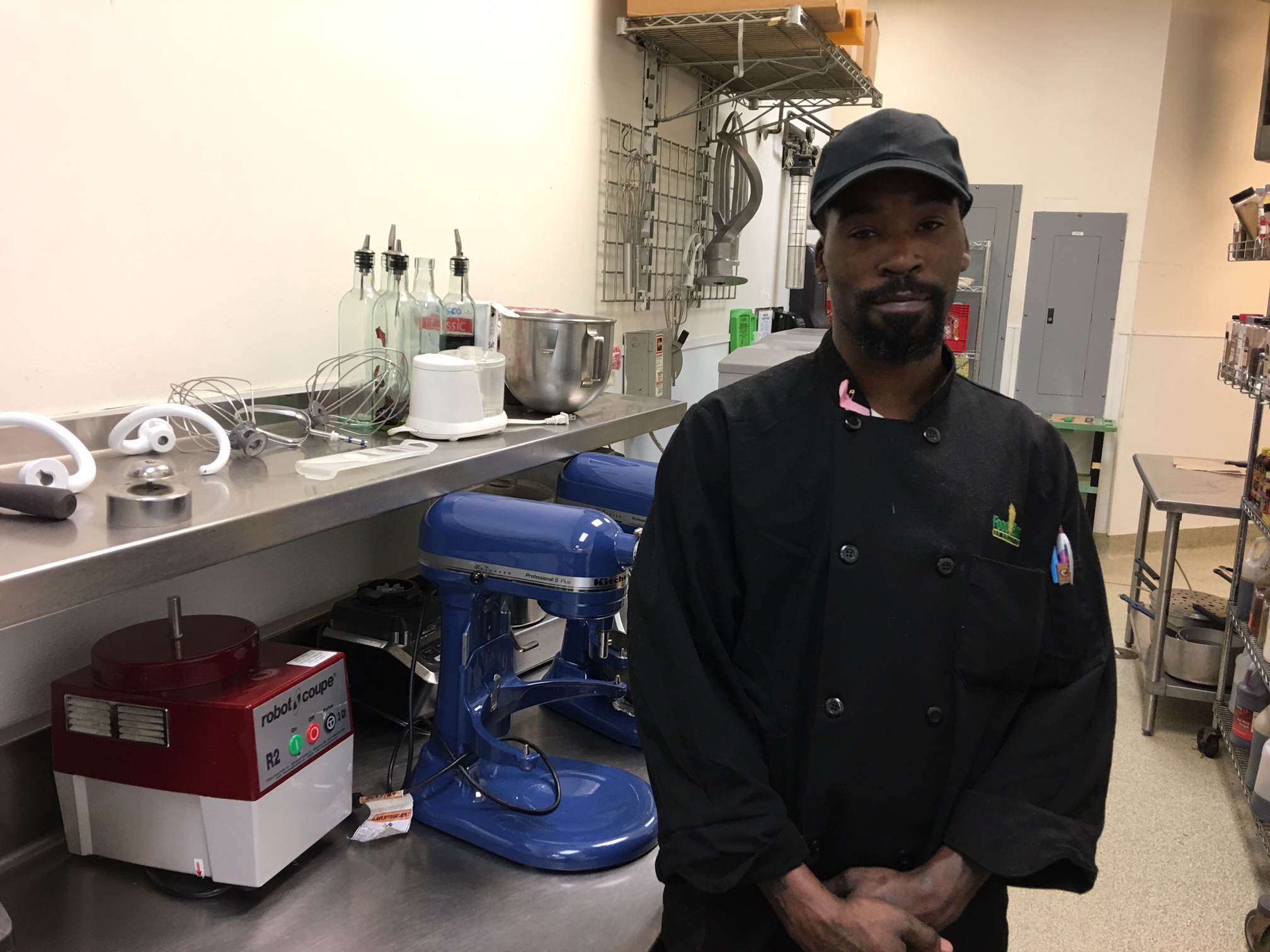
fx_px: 1064
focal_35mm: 29
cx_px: 635
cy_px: 476
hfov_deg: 61.7
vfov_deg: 48.2
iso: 40
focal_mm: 4.15
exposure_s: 1/15
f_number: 2.2
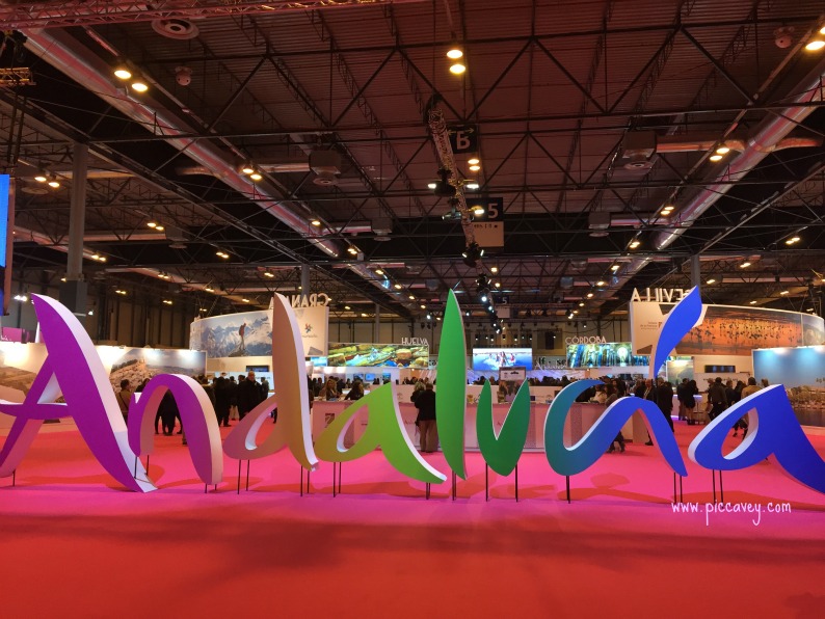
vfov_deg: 48.3
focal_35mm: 29
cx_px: 412
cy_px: 310
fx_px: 691
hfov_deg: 61.6
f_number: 2.2
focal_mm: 4.15
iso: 50
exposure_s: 1/33
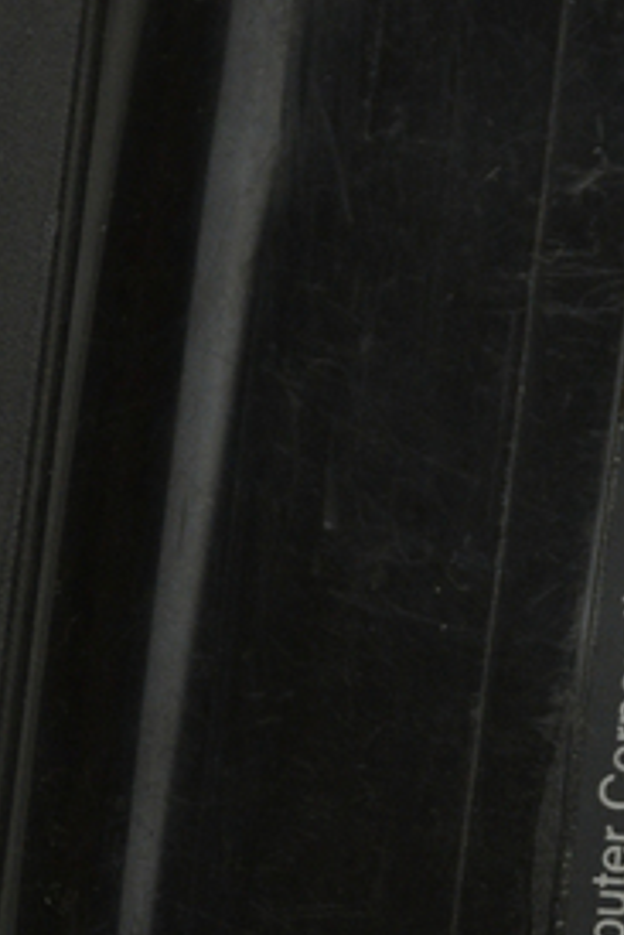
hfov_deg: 2.1
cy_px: 597
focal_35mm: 657
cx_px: 672
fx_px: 17059
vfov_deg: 3.1
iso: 800
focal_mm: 100
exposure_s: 1/320
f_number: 5.6
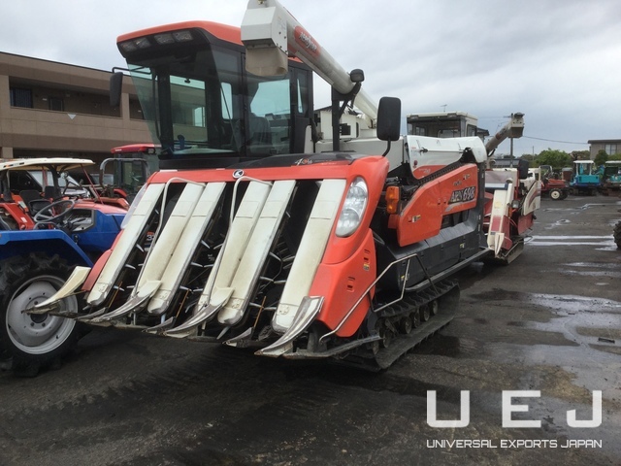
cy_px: 233
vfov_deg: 45.4
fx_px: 556
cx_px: 310
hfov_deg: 58.4
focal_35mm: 31
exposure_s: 1/981
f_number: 2.4
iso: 25
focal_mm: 3.3
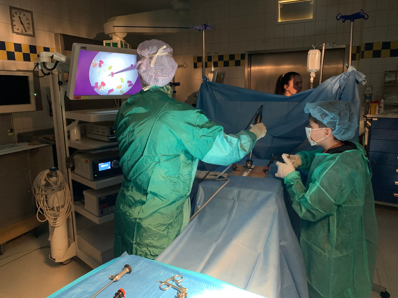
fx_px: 299
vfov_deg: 53.1
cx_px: 199
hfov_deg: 67.3
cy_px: 149
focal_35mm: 26
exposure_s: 1/30
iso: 800
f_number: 1.8
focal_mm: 4.25
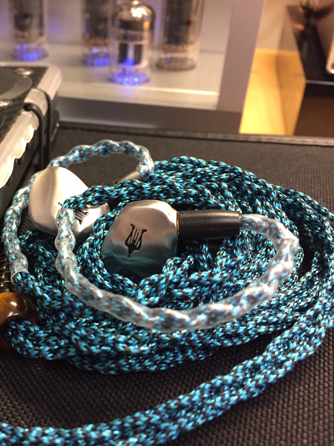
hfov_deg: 35.5
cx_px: 63
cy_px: 223
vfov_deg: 47.9
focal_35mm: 39
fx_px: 502
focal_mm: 4.15
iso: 200
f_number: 2.2
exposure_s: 1/30
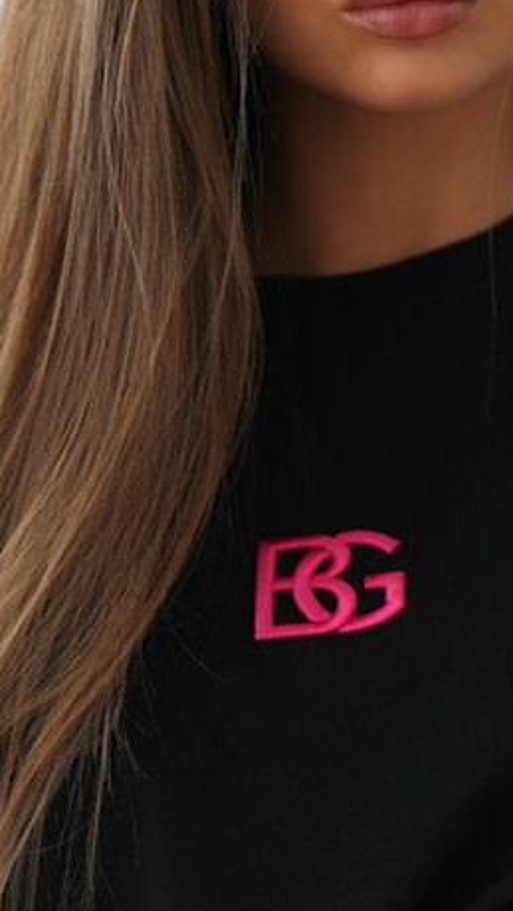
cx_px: 407
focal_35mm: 182
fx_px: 4398
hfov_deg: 6.7
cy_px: 560
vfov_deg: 11.8
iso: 100
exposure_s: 1/500
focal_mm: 50
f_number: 1.4
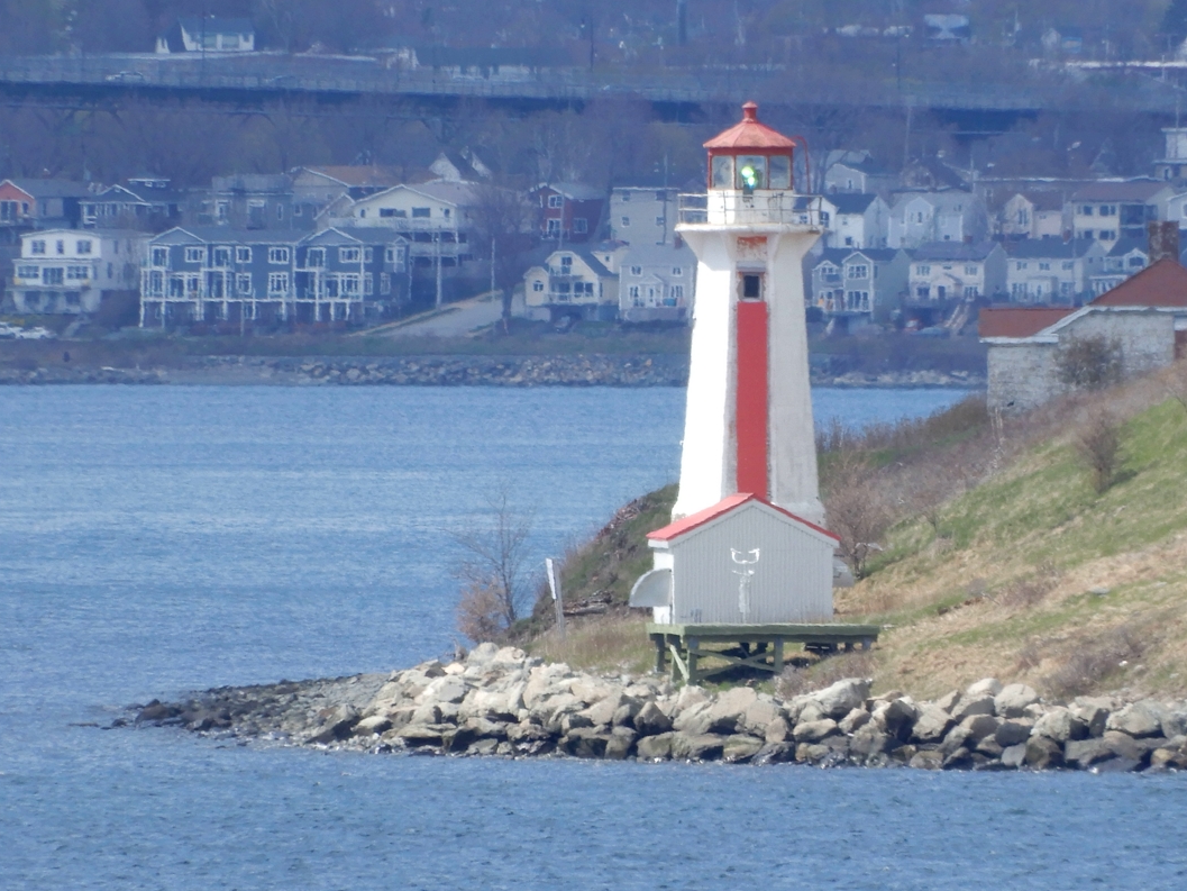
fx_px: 43794
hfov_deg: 1.6
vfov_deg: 1.2
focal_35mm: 1277
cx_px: 656
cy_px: 504
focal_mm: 151
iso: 100
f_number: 6.9
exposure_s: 1/250
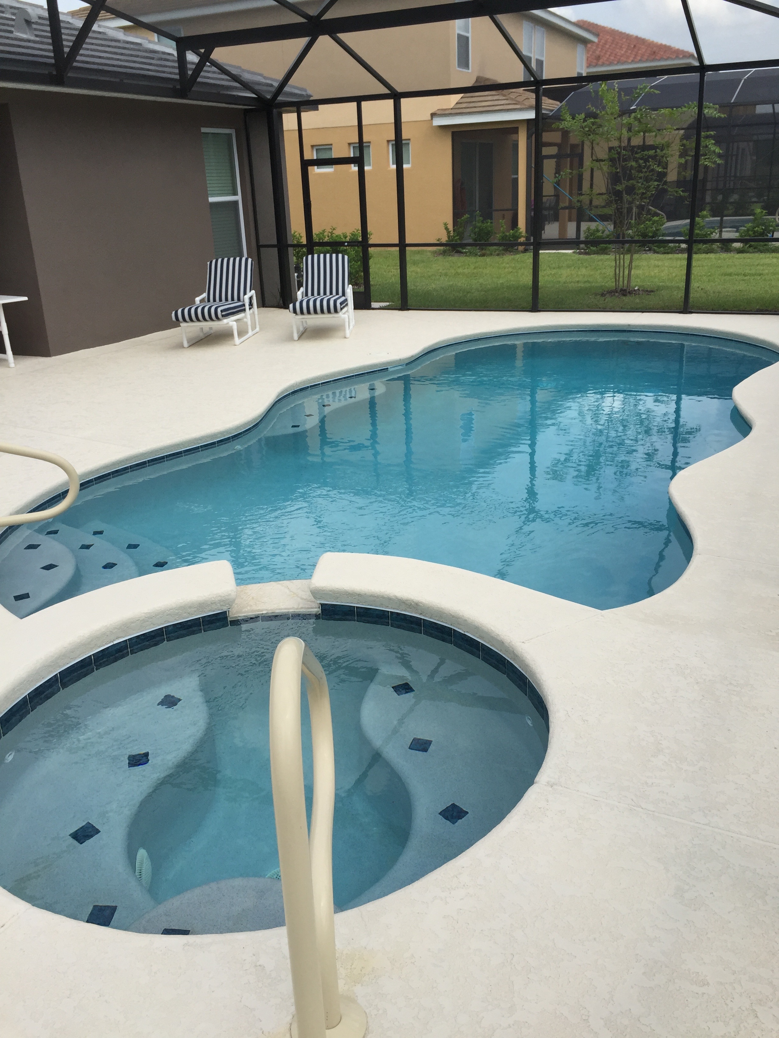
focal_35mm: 29
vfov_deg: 61.7
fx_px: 870
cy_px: 519
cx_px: 390
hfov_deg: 48.2
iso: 32
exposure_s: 1/1163
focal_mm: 4.15
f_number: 2.2
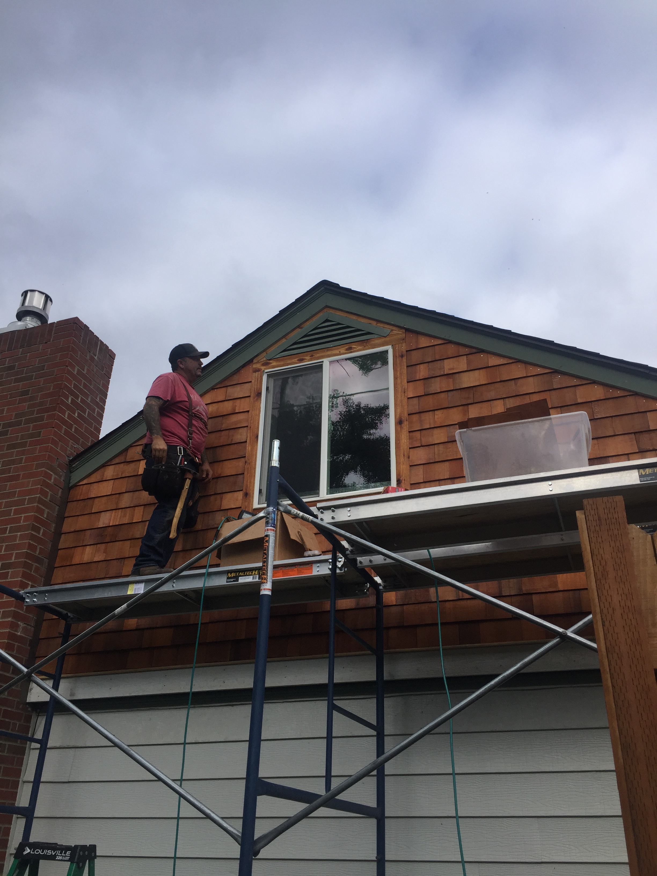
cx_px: 328
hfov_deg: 48.2
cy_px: 438
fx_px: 734
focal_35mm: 29
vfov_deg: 61.7
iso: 32
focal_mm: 4.15
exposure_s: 1/1236
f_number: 2.2
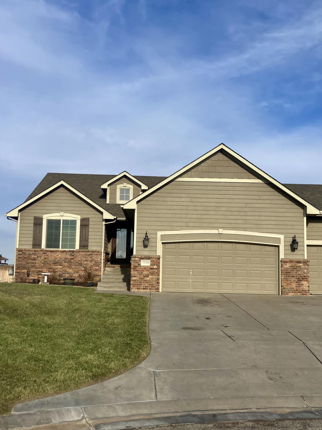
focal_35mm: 38
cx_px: 173
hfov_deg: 37.7
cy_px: 218
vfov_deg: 49.0
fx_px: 471
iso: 32
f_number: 1.8
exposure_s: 1/2703
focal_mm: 3.99
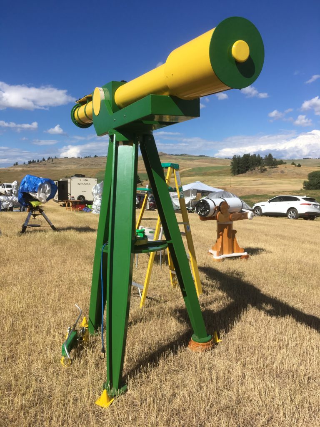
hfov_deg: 48.2
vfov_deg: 61.7
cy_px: 214
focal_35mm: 29
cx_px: 160
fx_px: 357
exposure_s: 1/2262
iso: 25
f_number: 2.2
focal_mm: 4.15
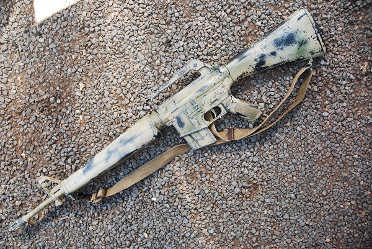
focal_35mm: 27
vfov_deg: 48.0
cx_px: 186
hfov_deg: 67.3
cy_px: 124
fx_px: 279
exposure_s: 1/80
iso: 200
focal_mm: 18
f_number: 4.5
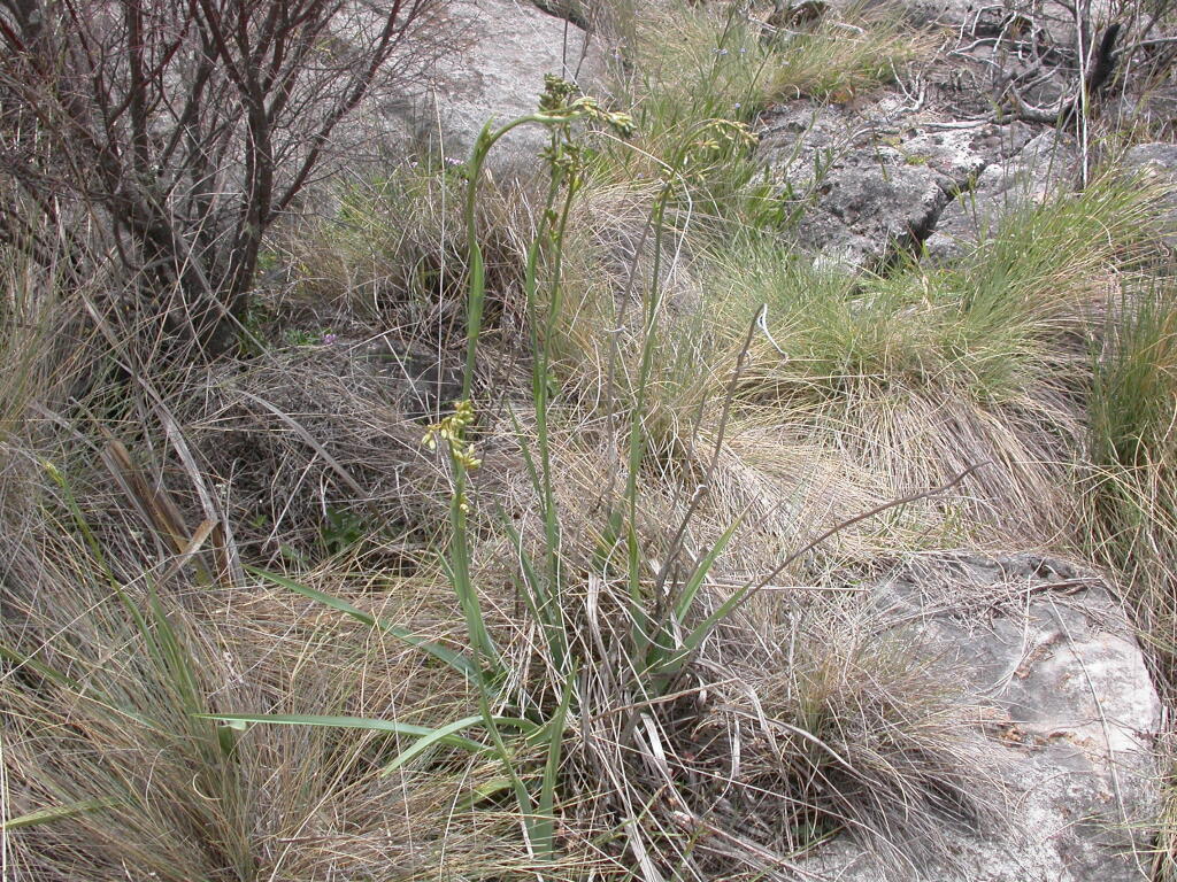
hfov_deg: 49.0
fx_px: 1292
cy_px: 441
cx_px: 588
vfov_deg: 37.7
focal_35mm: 38
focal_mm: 7.85
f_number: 6
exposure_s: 1/299
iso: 100
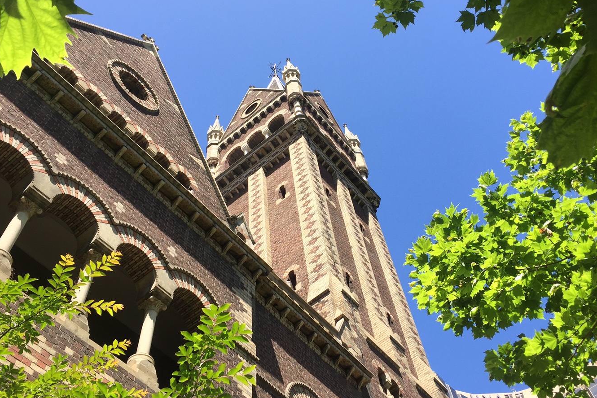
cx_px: 310
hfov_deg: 51.9
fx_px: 614
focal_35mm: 37
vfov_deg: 35.9
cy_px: 171
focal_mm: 4.15
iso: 32
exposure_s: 1/879
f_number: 2.2
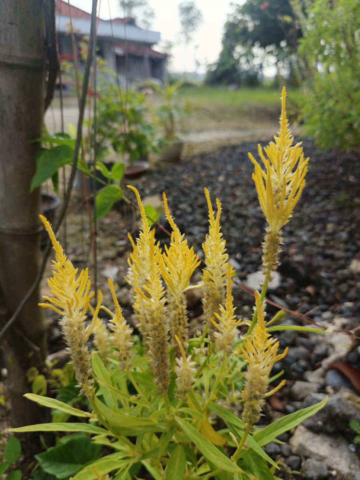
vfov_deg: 71.6
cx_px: 180
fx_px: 333
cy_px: 240
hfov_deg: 56.8
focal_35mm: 24
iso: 50
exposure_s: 1/244
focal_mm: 5.31
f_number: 1.7
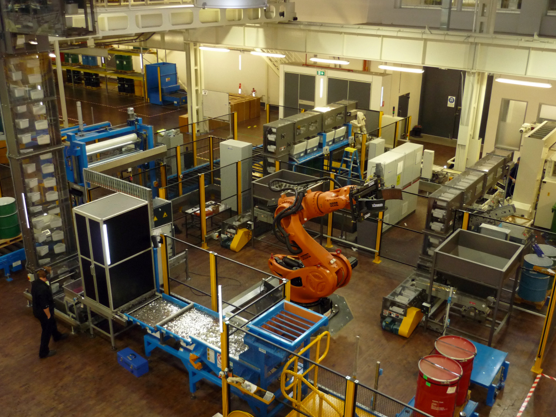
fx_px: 546
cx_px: 272
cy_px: 205
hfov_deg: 54.0
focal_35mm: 34
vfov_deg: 41.8
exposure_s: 1/30
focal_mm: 5.5
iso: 250
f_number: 2.8
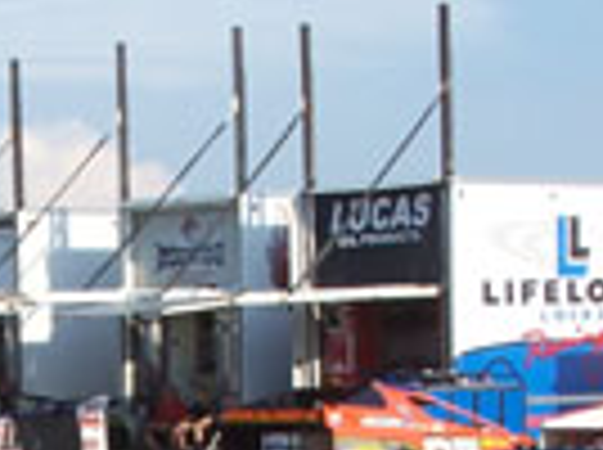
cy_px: 770
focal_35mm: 183
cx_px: 72
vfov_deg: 7.9
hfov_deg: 10.8
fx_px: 3182
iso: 80
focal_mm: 8.5
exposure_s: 1/500
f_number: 4
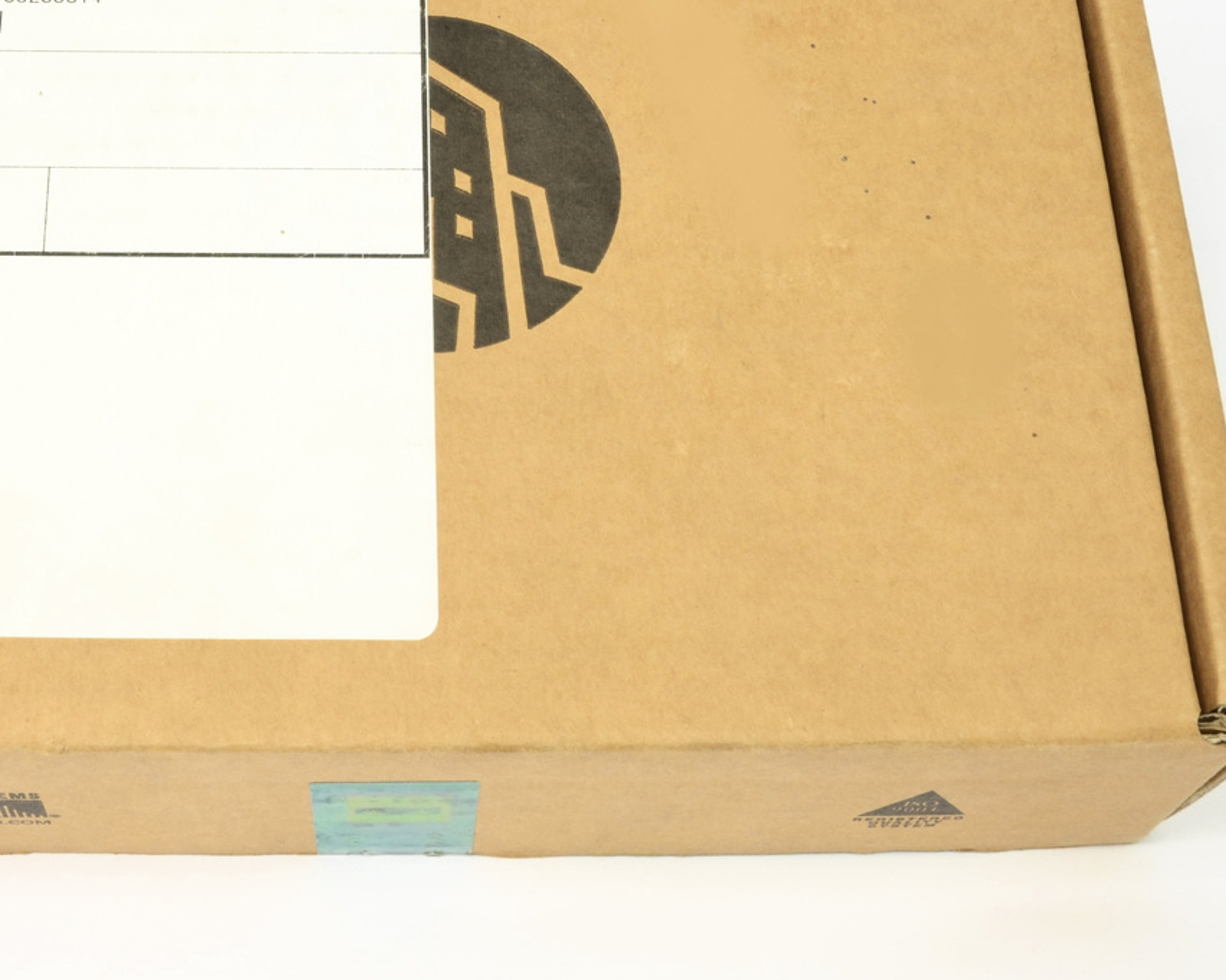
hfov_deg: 28.5
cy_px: 246
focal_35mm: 66
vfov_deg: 23.0
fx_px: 2390
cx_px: 382
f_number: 16
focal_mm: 25
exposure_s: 1
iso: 100
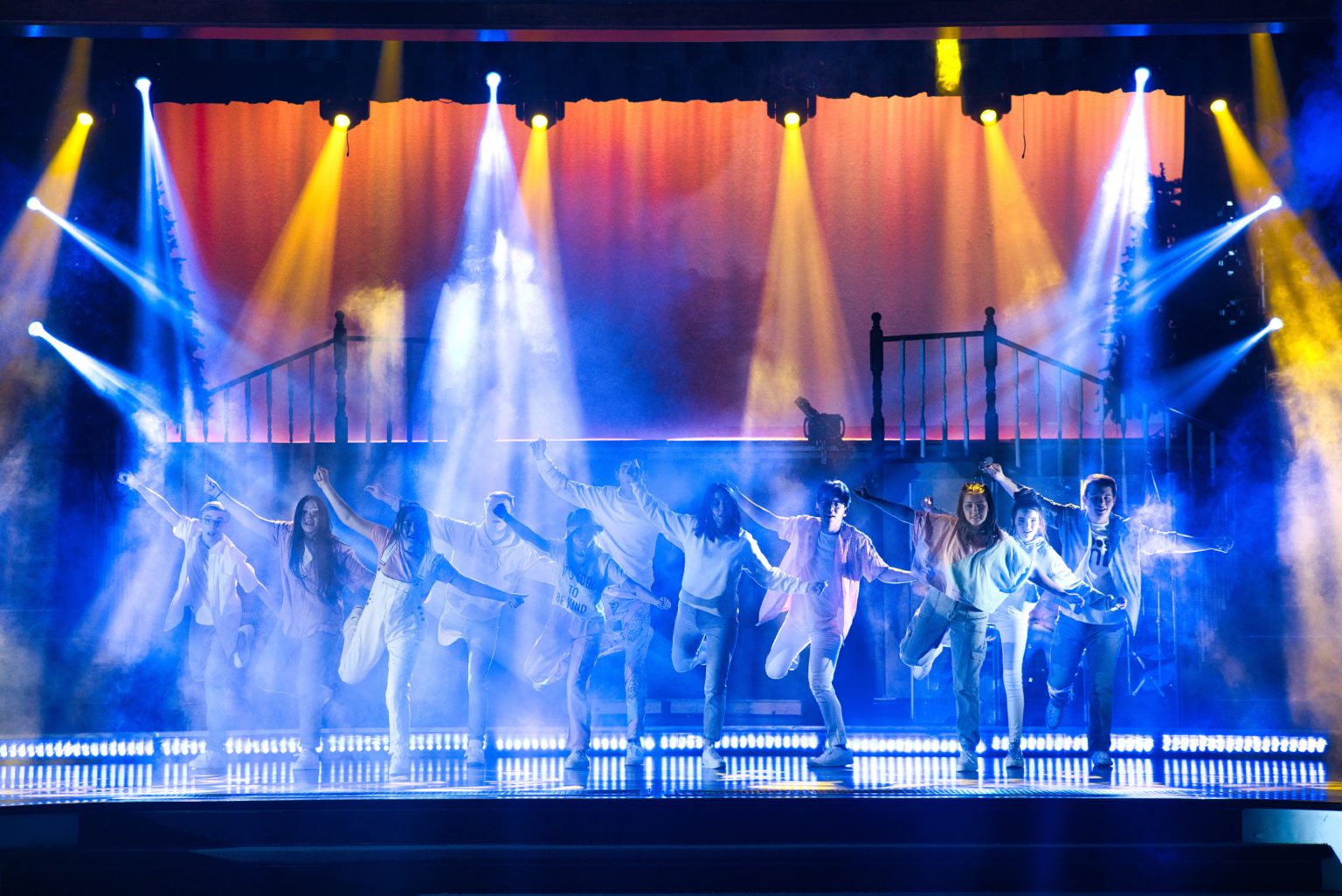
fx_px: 3170
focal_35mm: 85
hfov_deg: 23.9
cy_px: 448
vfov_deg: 16.1
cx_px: 671
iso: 1250
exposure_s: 1/200
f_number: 3.2
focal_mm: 85
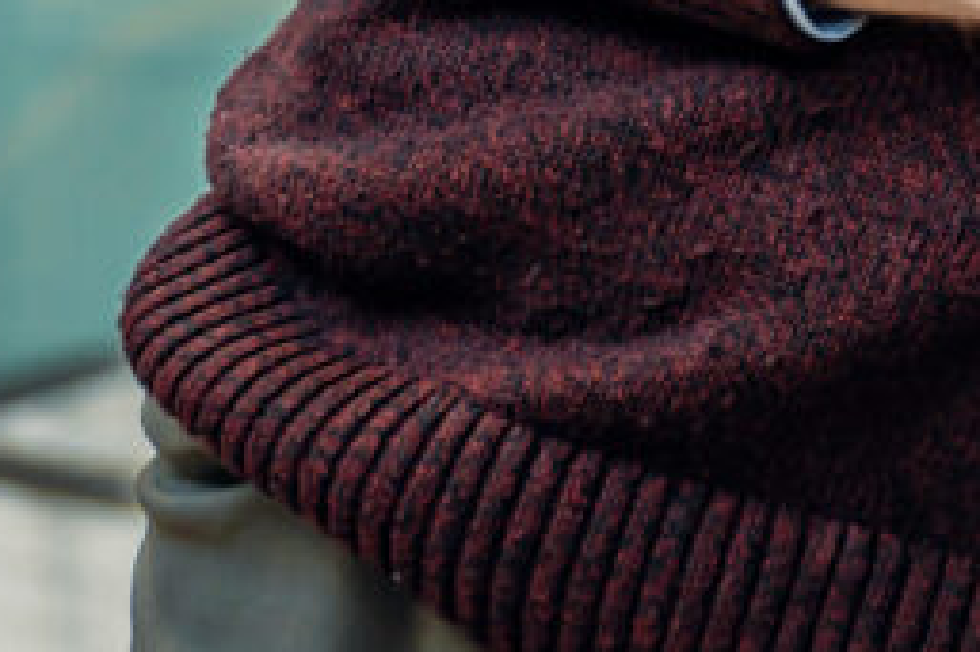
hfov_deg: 9.6
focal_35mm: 209
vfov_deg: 6.2
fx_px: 5686
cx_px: 1411
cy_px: -1052
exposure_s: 1/125
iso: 160
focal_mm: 35
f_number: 2.8
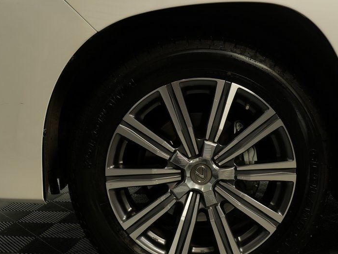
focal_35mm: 53
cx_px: 181
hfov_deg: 36.2
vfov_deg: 27.4
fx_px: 518
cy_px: 168
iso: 250
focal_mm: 18
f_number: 5.6
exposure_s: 1/200
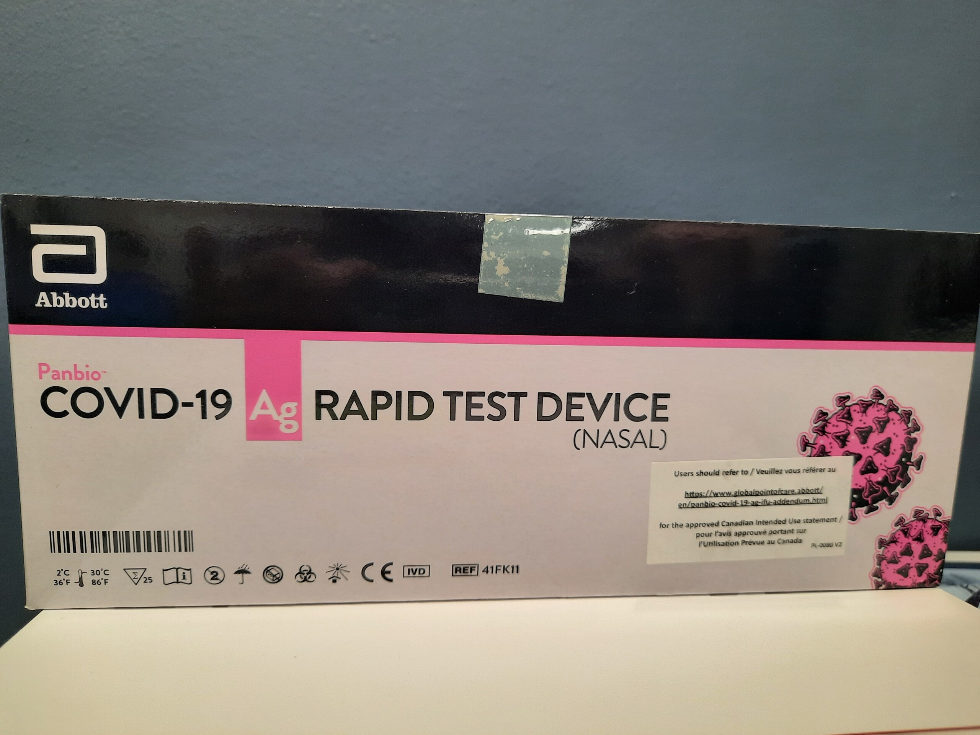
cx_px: 490
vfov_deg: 54.9
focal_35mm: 25
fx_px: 708
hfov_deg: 69.4
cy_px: 368
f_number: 2
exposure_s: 1/60
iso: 64
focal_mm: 4.6
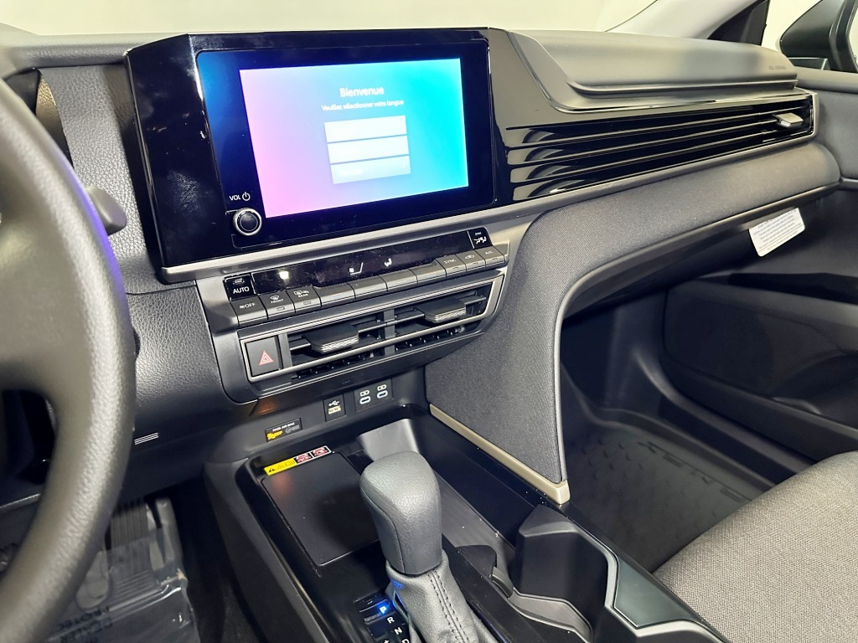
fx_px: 595
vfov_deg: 56.8
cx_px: 429
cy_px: 322
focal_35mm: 24
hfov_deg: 71.6
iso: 1000
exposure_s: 1/40
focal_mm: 6.86
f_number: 1.78
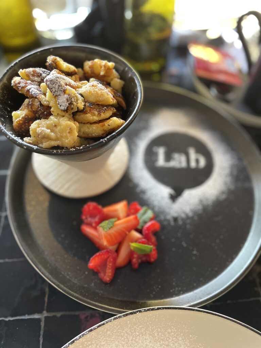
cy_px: 174
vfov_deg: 67.3
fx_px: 261
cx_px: 130
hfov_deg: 53.1
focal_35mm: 26
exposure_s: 1/60
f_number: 1.6
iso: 250
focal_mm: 4.2
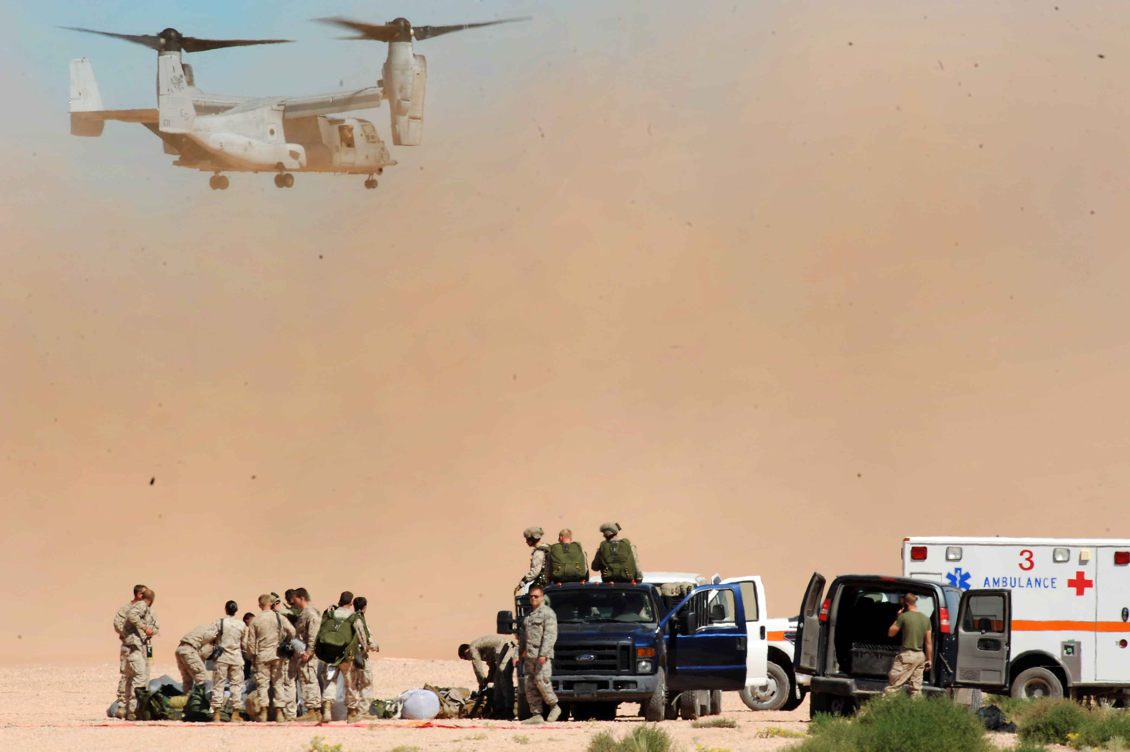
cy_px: 376
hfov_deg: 3.4
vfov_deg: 2.3
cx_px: 565
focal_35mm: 600
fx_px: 18821
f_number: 22
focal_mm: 600
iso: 200
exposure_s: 1/125
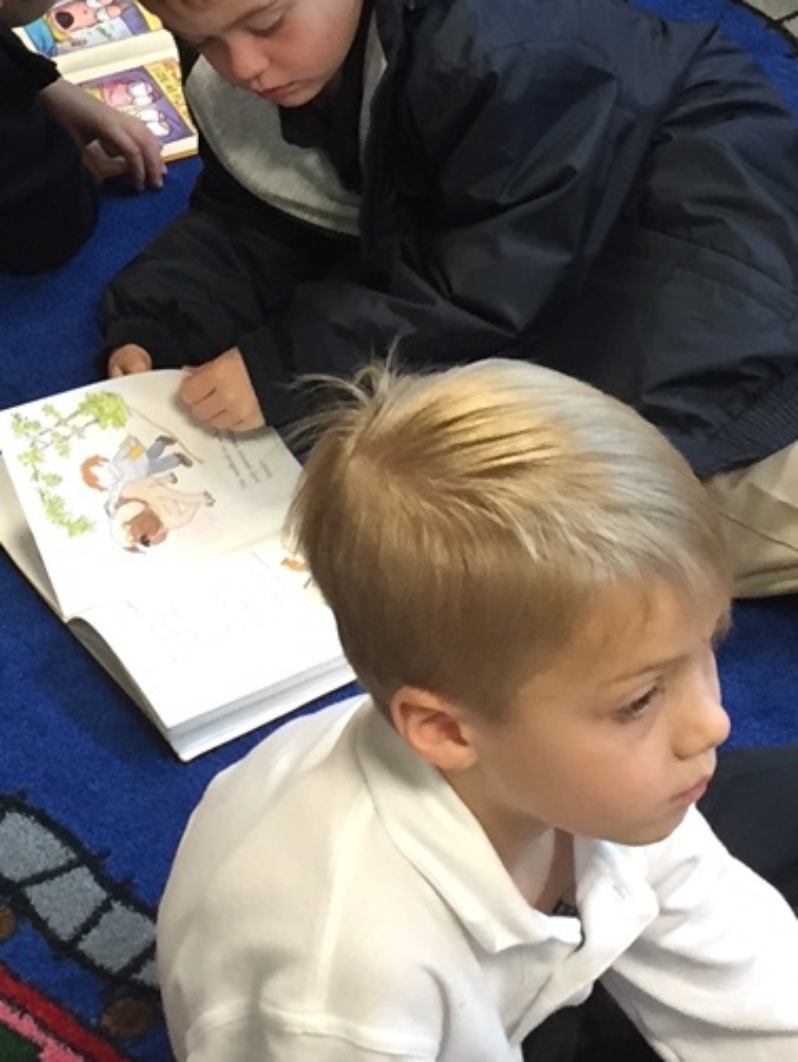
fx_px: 2886
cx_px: 287
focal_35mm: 94
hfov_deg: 15.7
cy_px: 25
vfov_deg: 20.3
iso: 100
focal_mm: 4.15
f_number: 2.2
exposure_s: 1/30
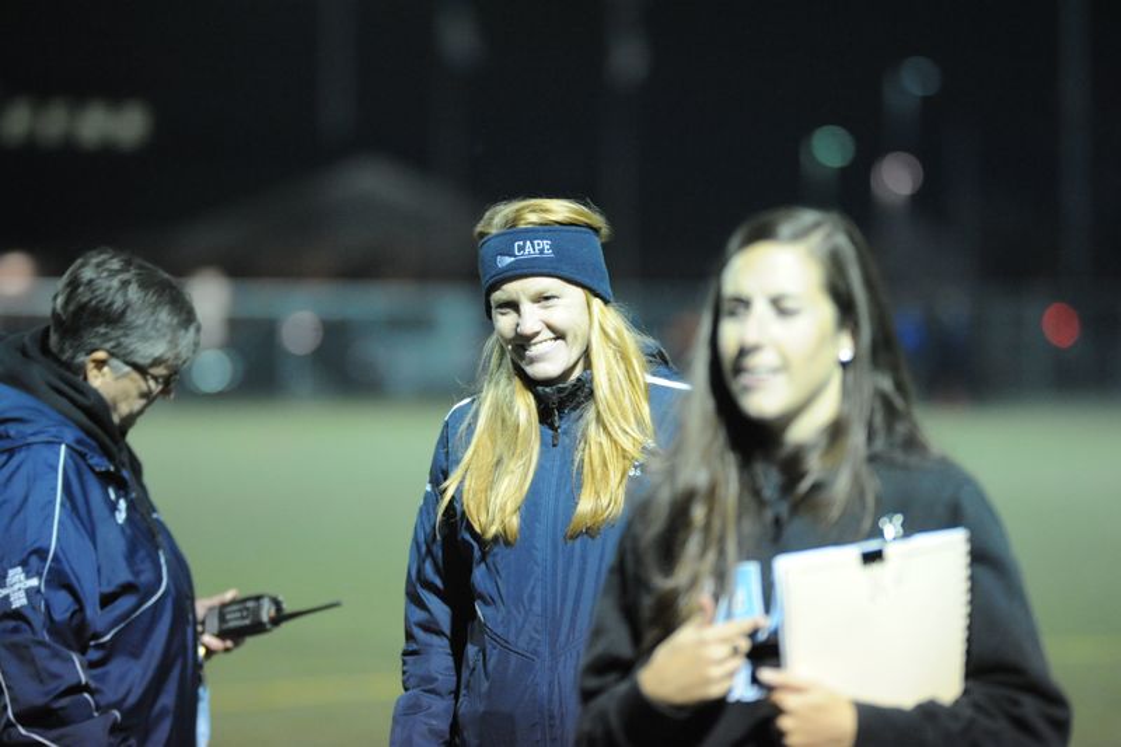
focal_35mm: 200
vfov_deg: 6.9
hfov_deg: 10.3
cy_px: 374
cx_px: 560
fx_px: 6226
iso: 6400
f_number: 2.8
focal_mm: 200
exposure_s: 1/400
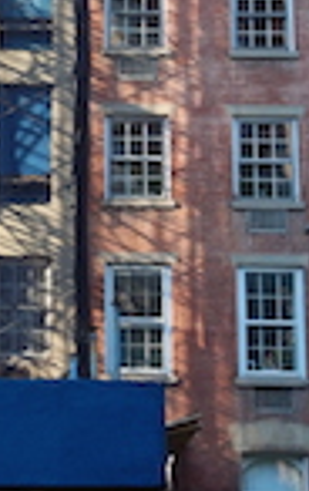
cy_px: 282
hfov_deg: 11.7
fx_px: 1473
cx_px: -77
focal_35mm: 110
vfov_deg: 18.9
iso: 125
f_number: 3.4
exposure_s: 1/160
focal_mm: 6.8
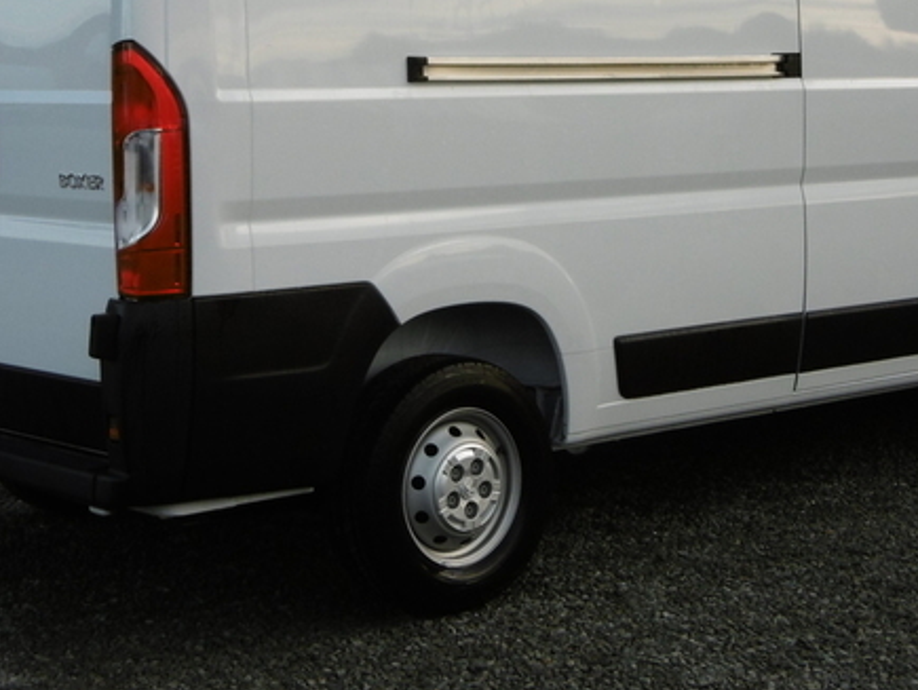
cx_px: 519
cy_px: 116
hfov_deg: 24.7
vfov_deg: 18.5
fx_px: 2097
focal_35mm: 79
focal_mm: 7.7
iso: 100
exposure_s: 1/320
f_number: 3.8
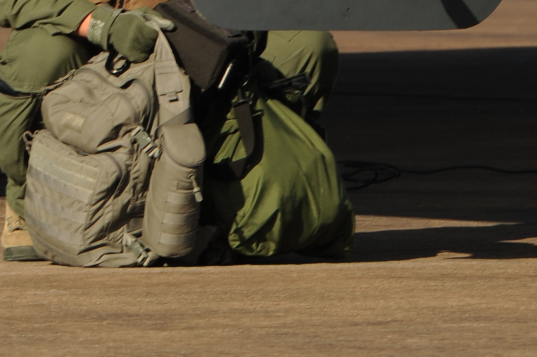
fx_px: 12628
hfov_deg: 2.4
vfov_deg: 1.6
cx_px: 91
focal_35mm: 847
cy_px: -372
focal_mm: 200
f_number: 11
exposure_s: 1/125
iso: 100
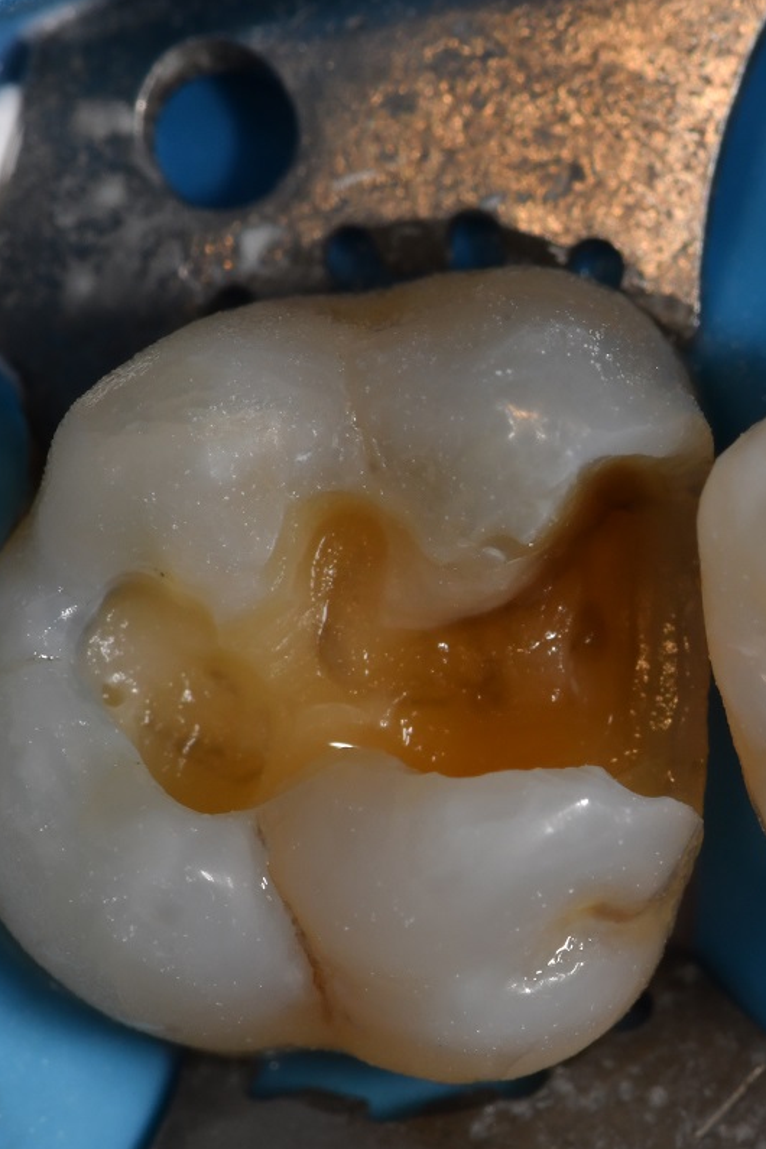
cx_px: 802
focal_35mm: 267
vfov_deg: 7.7
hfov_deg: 5.1
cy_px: 610
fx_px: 8521
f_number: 32
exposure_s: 1/160
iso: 200
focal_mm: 105
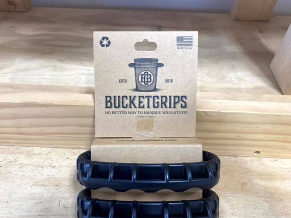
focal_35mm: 28
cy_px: 105
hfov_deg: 63.4
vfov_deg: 49.7
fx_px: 235
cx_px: 137
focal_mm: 4.25
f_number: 1.8
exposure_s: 1/120
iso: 50
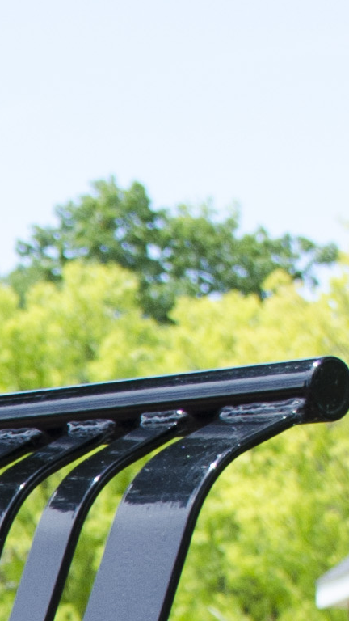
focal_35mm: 322
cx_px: -1181
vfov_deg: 6.5
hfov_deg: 3.5
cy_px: 1303
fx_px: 5297
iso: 200
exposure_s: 1/200
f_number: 7.1
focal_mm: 32
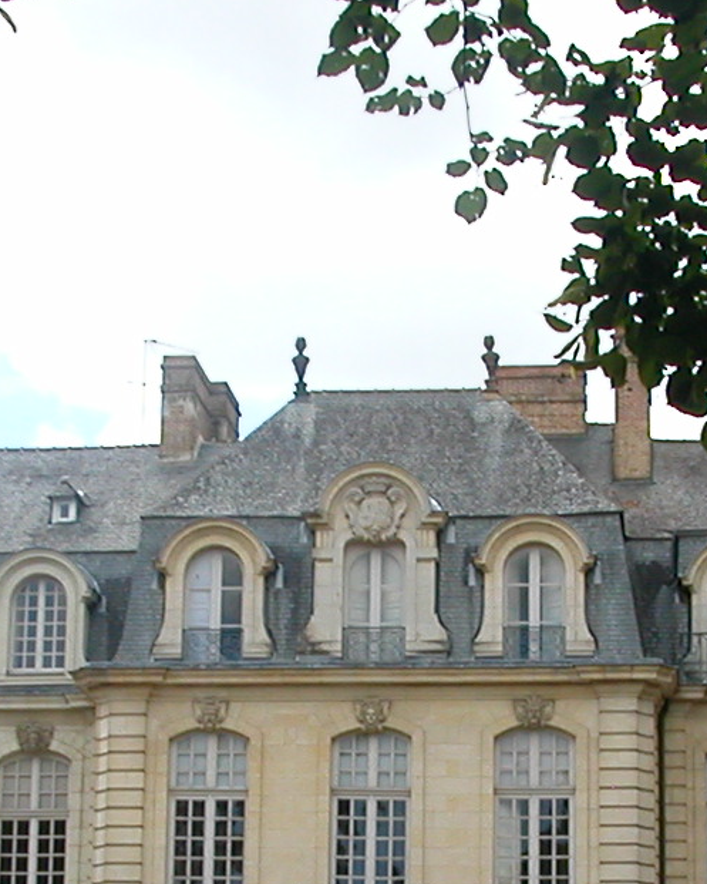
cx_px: 440
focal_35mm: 93
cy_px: 836
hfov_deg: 16.5
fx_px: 2432
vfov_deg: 20.1
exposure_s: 1/395
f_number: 4.5
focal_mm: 5.6
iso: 100
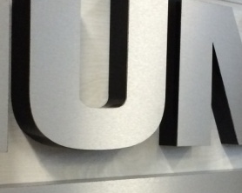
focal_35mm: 108
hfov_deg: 17.7
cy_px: 160
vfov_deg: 14.2
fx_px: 773
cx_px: 174
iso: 200
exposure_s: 1/30
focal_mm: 4.12
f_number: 2.2
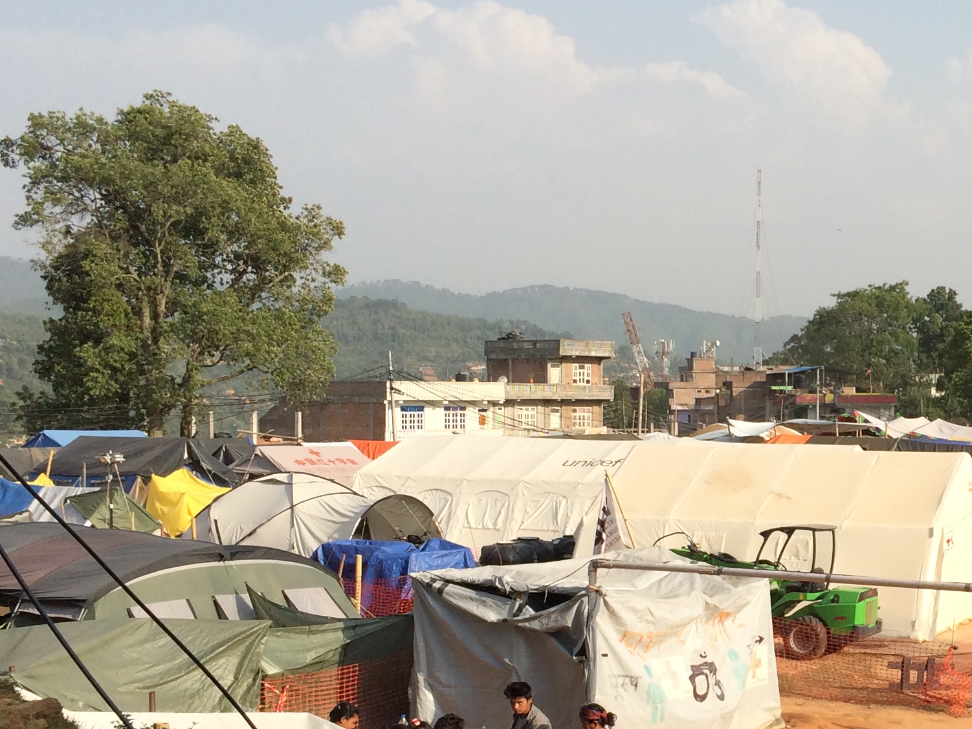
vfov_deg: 23.1
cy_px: 509
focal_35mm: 63
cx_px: 945
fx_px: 1769
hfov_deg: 29.0
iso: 32
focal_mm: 4.15
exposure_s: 1/1580
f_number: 2.2
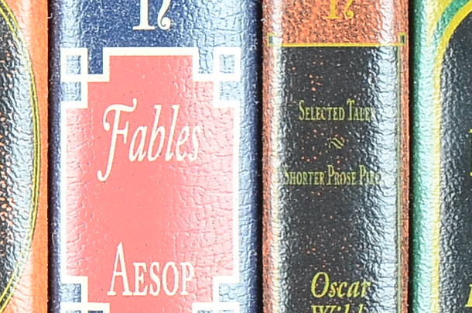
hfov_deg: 5.0
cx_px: -18
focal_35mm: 409
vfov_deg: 3.3
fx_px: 5352
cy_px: 215
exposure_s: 1/60
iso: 320
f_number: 9
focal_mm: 45
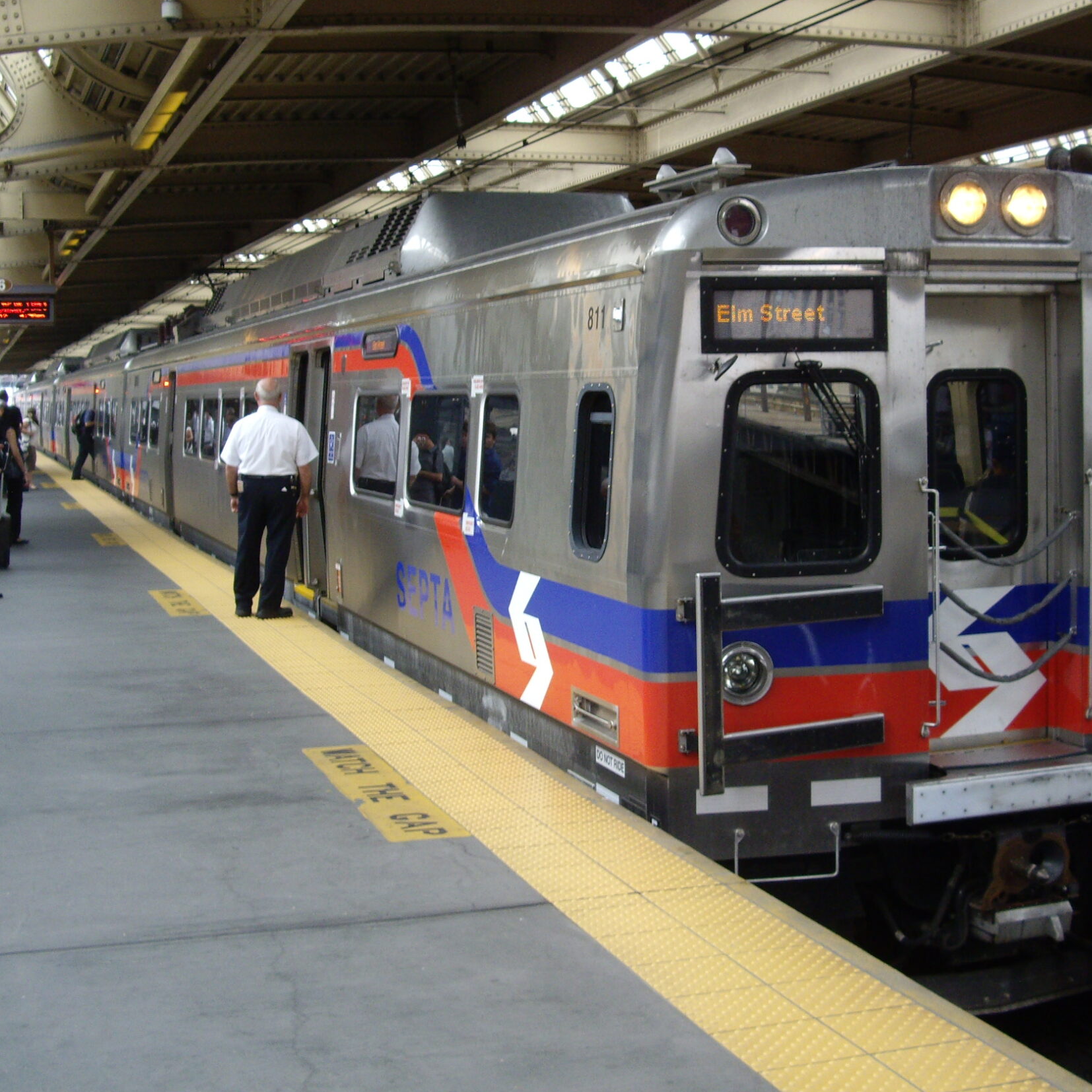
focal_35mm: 52
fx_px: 1856
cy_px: 482
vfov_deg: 32.8
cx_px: 644
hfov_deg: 32.7
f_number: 2.8
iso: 200
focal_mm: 7.9
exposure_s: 1/80
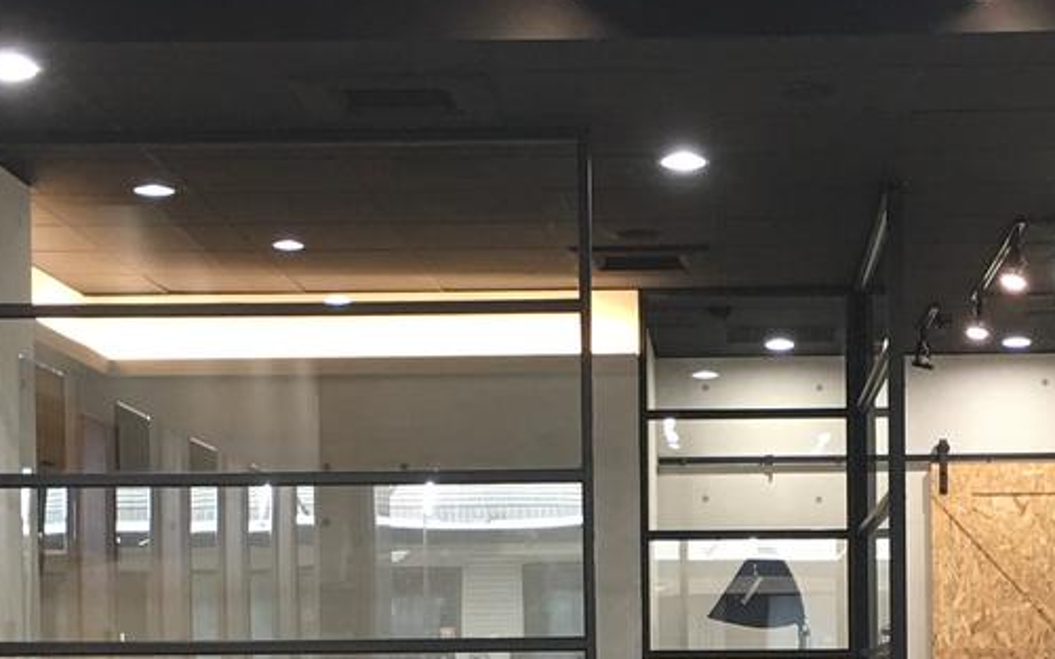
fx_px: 2645
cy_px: 755
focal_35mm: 92
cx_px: 689
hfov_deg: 22.5
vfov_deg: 13.9
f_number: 2.2
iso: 32
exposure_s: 1/15
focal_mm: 4.15
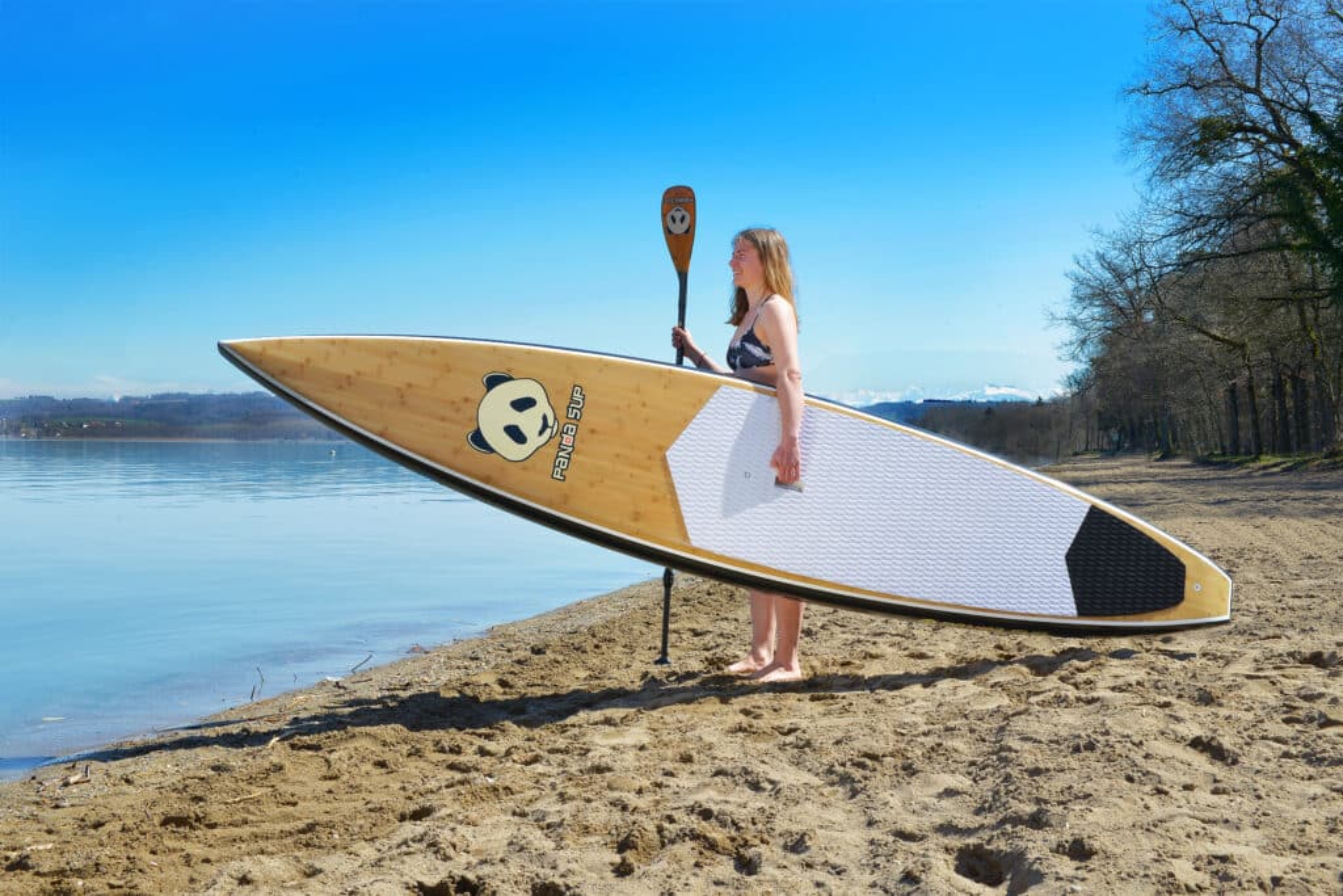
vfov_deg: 33.4
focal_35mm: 40
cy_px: 448
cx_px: 672
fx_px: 1492
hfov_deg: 48.5
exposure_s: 1/40
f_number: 16
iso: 100
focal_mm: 40
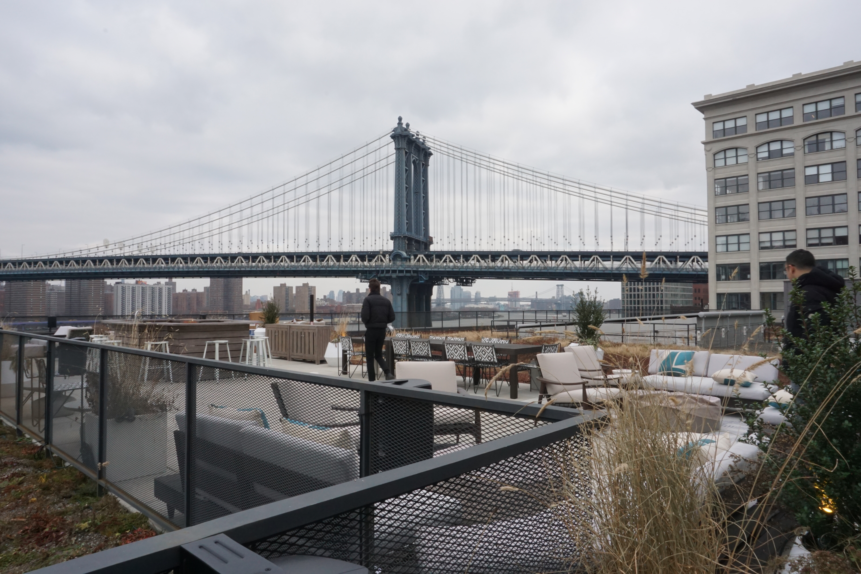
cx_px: 430
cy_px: 287
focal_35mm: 24
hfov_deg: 73.7
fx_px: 574
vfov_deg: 53.1
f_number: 22
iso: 640
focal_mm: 16
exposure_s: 1/60
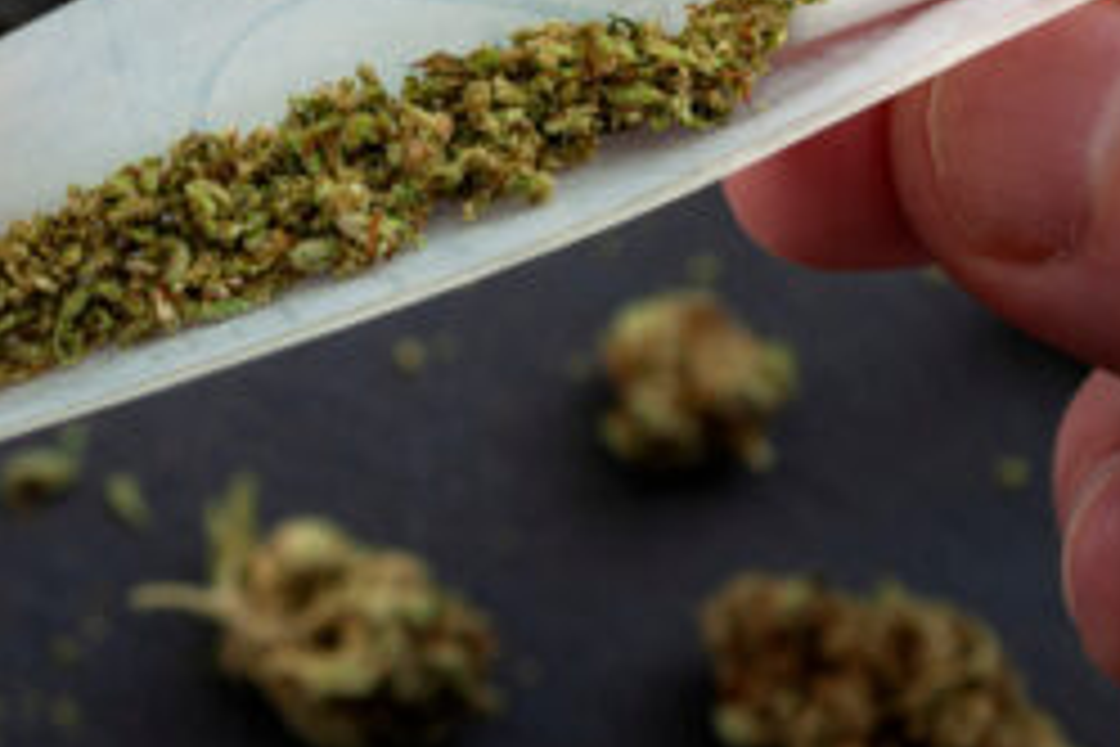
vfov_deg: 8.6
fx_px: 4945
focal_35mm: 159
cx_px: 211
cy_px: 182
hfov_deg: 12.9
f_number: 9
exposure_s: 1/125
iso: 100
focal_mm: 55
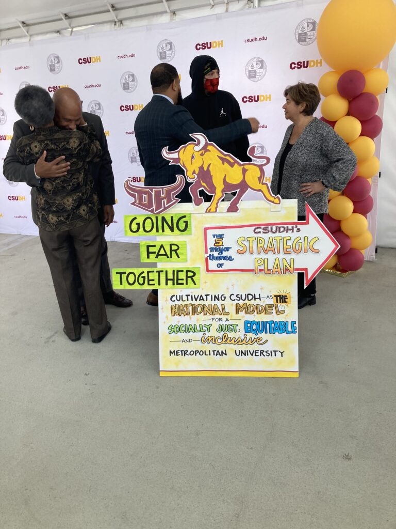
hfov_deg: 49.7
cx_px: 198
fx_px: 427
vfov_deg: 63.4
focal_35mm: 28
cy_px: 264
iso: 80
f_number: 1.8
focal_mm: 3.99
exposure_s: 1/60
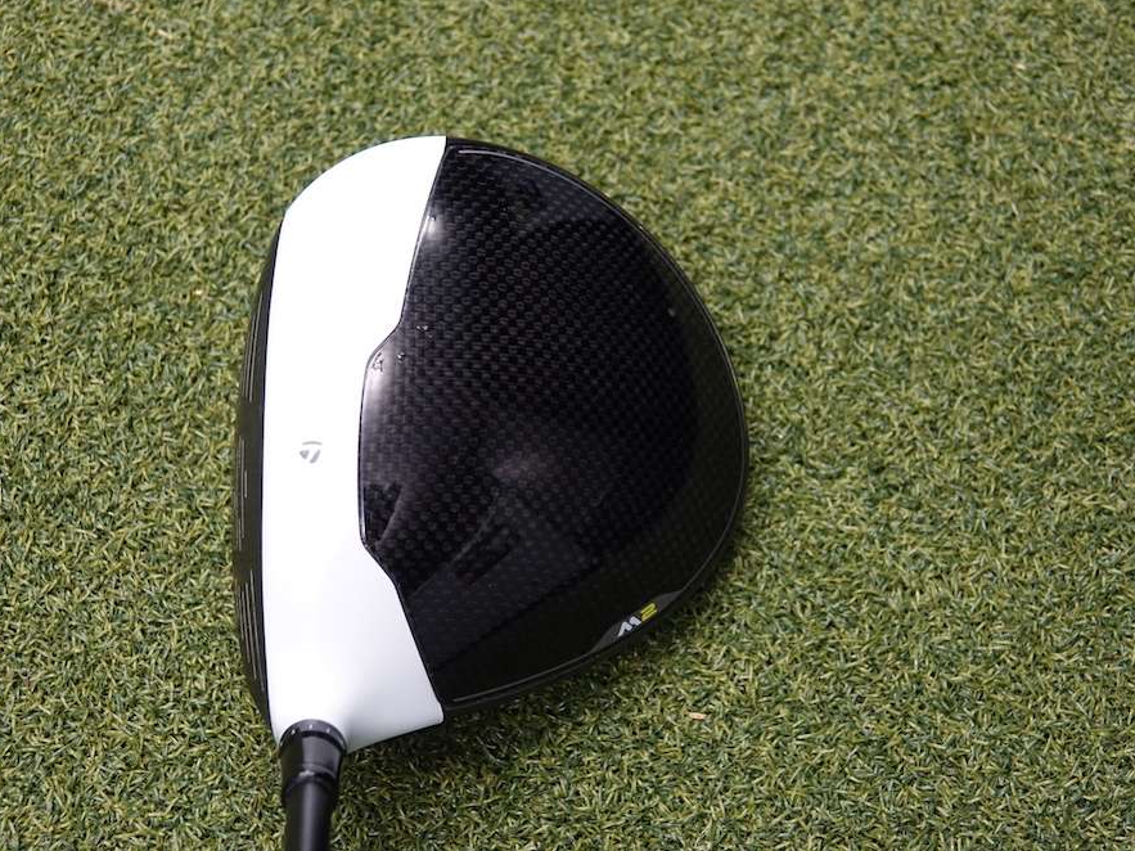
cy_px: 424
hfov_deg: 31.7
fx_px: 2000
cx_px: 503
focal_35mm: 61
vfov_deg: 24.0
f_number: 3.5
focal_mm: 20.49
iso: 800
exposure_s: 1/30
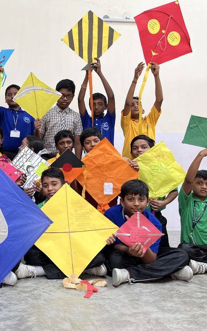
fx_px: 334
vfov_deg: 52.8
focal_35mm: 37
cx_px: 5
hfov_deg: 32.0
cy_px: 165
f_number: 1.6
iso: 100
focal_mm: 5.1
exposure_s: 1/121
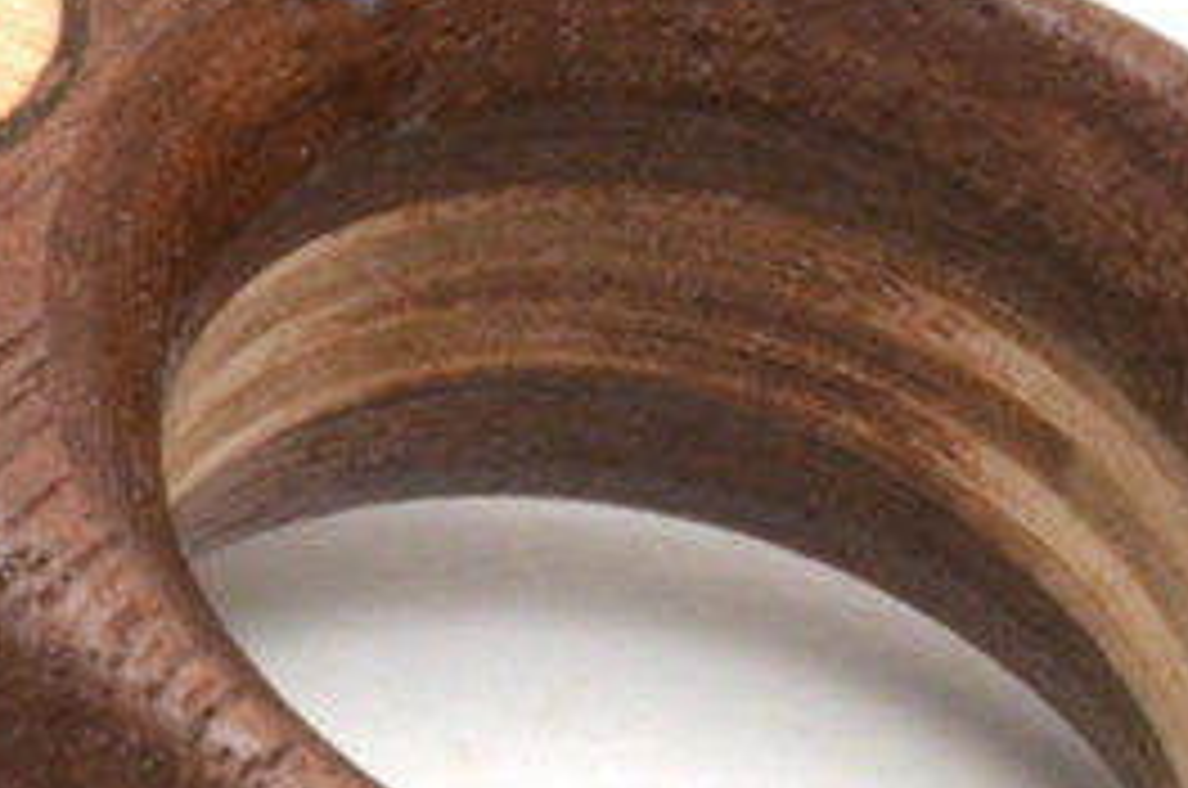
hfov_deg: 4.9
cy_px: -324
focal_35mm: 408
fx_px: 13436
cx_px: -1786
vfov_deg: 3.3
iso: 640
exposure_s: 1/50
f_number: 10
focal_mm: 35
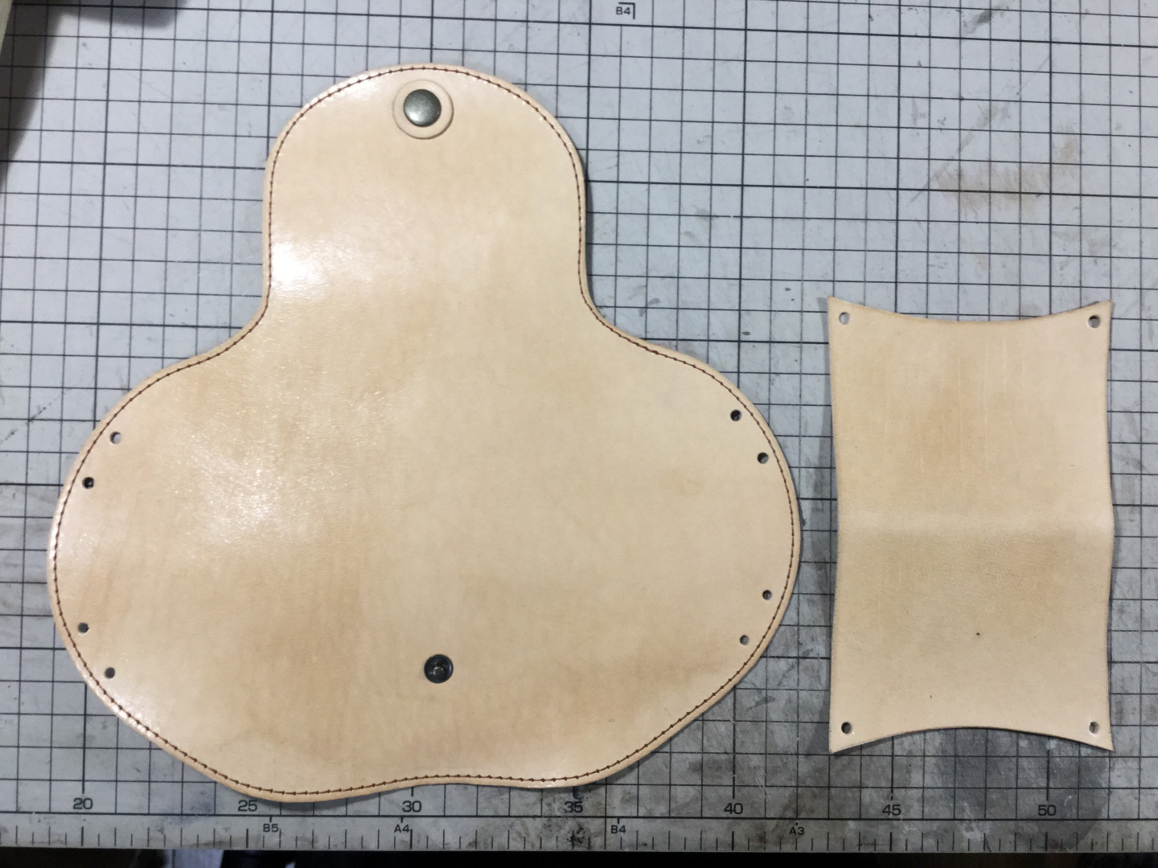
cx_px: 579
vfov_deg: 45.4
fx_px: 1037
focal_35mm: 31
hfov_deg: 58.4
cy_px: 434
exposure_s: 1/30
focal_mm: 3.3
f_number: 2.4
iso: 50
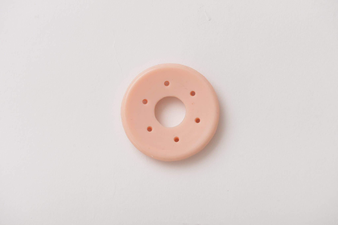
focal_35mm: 70
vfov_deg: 19.5
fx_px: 657
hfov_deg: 28.8
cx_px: 169
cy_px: 112
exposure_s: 1/200
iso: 400
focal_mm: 70
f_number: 7.1
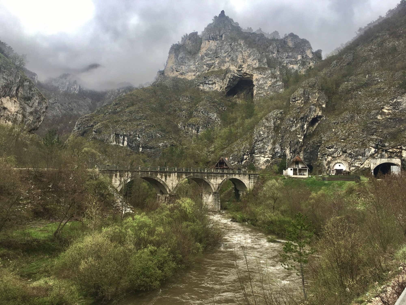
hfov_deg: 61.7
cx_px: 203
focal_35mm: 29
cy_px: 152
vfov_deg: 48.2
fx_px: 340
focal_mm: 4.15
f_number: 2.2
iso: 25
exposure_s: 1/481
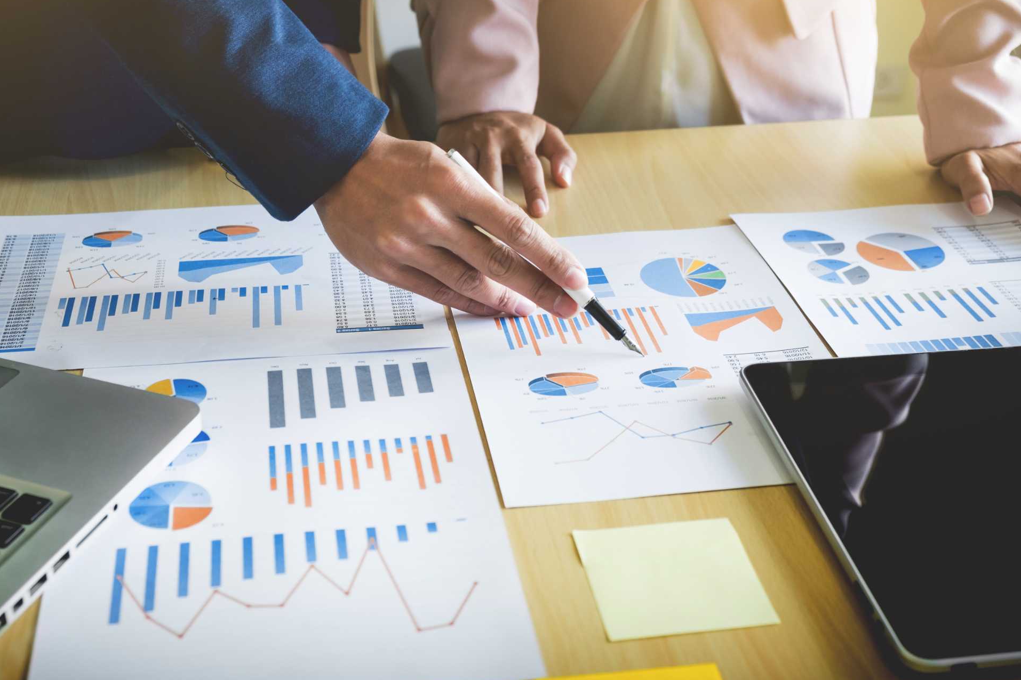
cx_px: 476
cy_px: 349
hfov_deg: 42.7
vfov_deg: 29.2
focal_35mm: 46
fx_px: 1305
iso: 500
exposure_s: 1/80
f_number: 3.6
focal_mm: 28.9
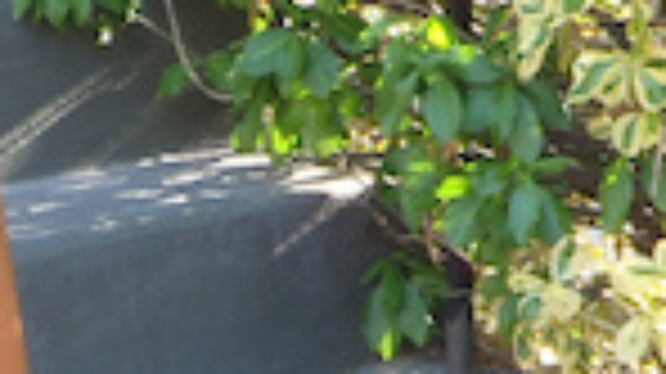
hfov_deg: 12.5
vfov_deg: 6.6
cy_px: 1163
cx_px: 950
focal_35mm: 165
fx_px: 2912
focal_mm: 5
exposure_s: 1/30
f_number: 3.5
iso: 64
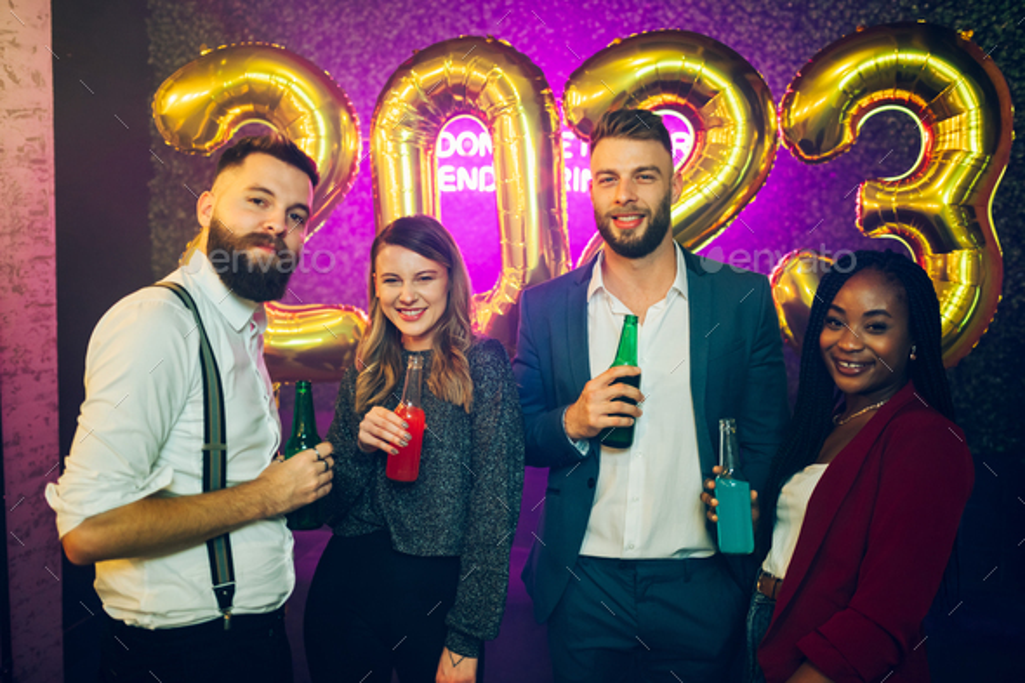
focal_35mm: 35
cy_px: 342
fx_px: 996
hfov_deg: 54.4
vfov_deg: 37.8
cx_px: 512
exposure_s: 1/125
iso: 640
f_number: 1.8
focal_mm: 35
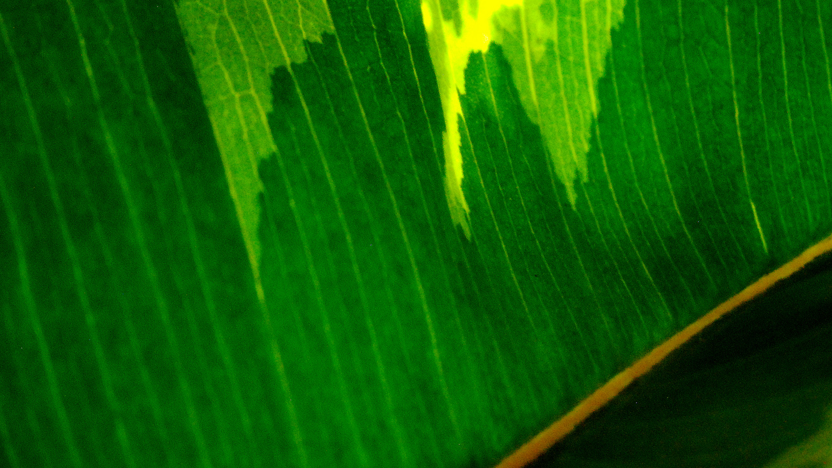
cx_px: 496
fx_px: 12620
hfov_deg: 3.8
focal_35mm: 572
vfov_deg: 2.1
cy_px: 134
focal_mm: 300
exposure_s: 1/20
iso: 1600
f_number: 6.3
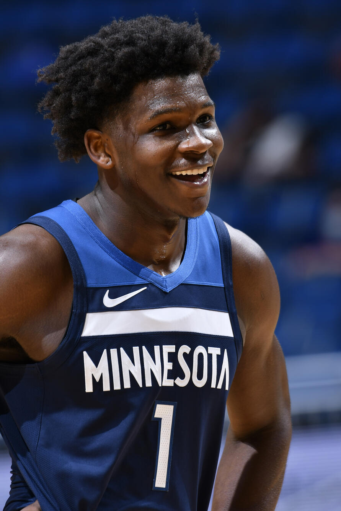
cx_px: 170
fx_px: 8948
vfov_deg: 3.3
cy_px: 256
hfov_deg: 2.2
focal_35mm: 630
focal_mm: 420
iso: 160
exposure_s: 1/250
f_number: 6.3
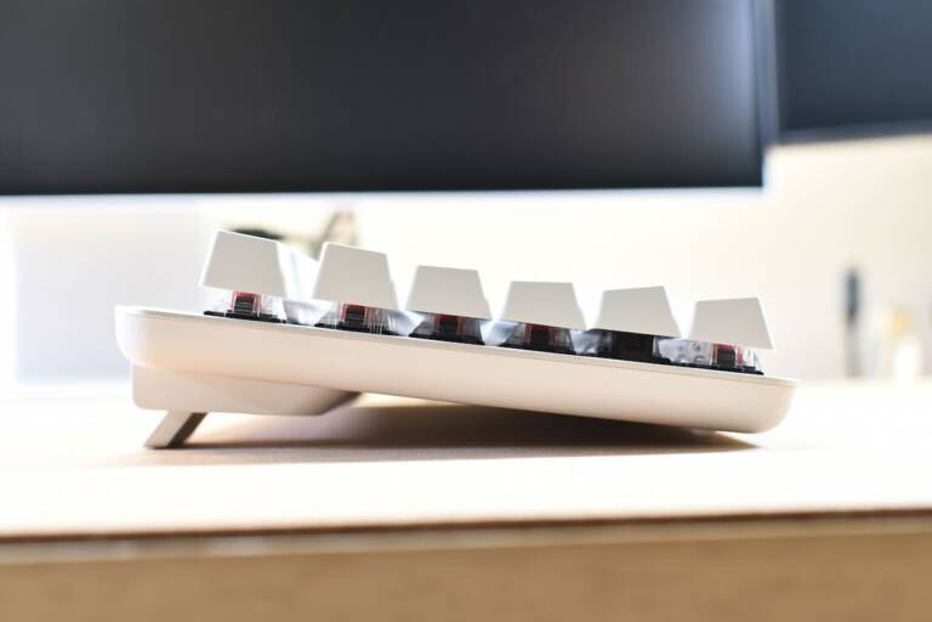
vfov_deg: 26.0
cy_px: 311
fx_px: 1346
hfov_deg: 38.2
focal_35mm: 52
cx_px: 466
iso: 800
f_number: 5
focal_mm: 35
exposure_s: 1/20
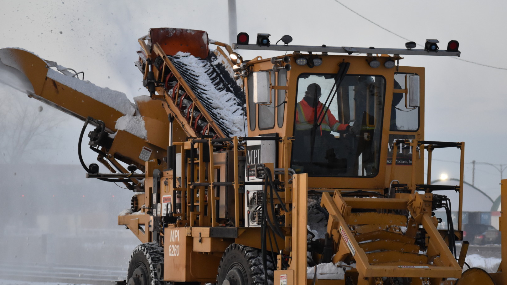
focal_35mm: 198
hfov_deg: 10.9
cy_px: 168
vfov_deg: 6.1
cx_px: 291
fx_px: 2662
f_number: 4.8
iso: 1250
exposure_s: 1/250
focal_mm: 102
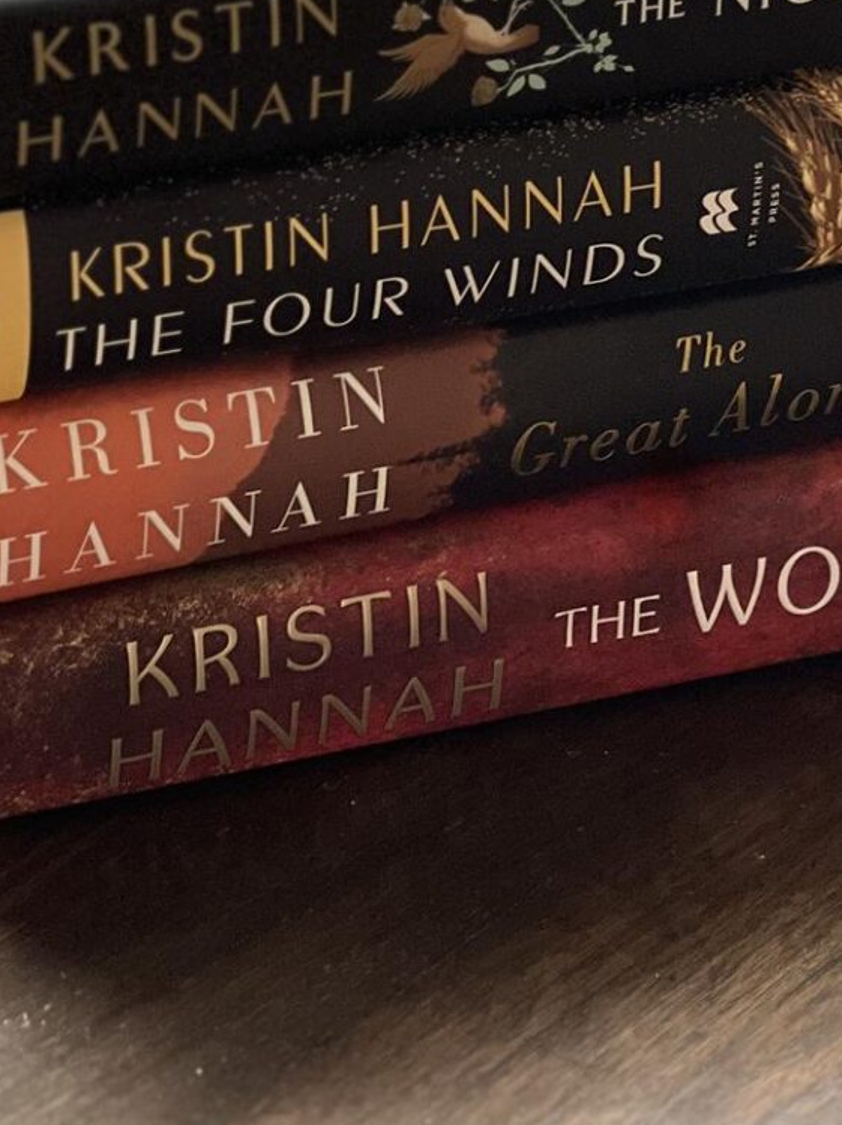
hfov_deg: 9.4
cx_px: 707
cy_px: 101
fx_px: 5129
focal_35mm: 158
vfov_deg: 12.4
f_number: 2.8
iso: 250
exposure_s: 1/68
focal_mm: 9
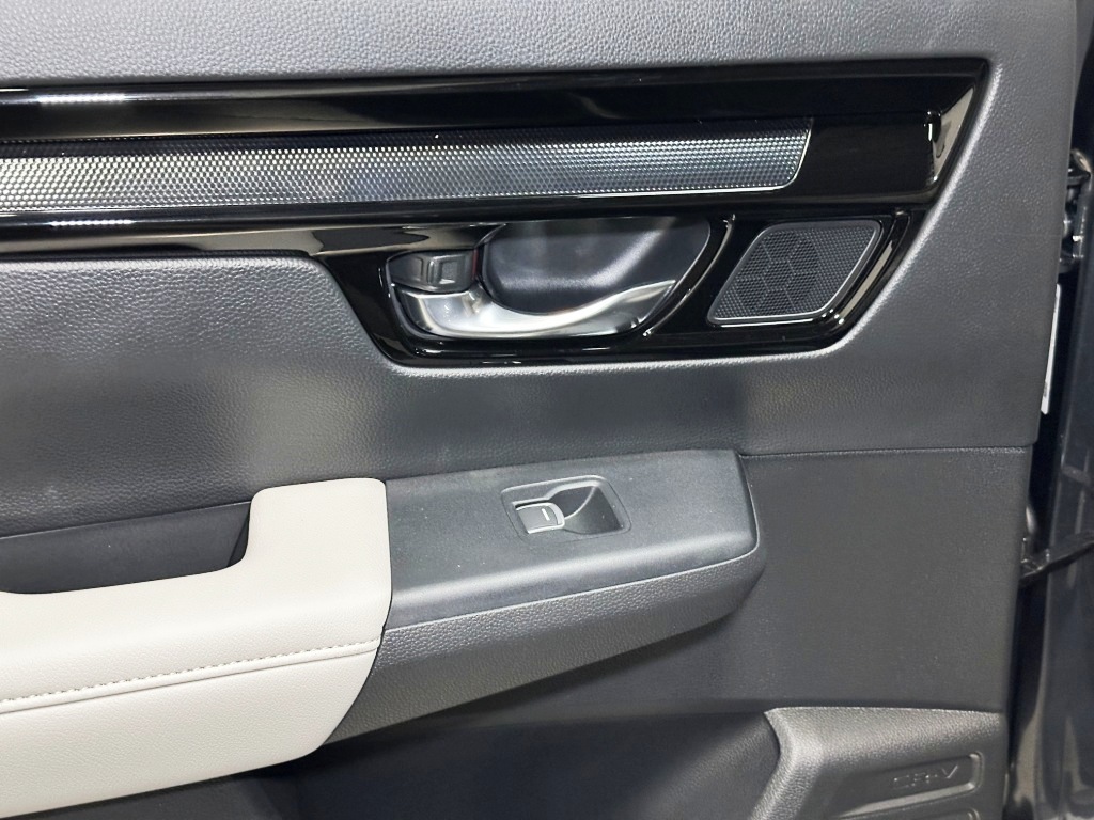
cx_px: 547
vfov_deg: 30.3
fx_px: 1517
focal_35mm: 48
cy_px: 410
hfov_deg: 39.7
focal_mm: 6.86
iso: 500
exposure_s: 1/30
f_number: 1.78
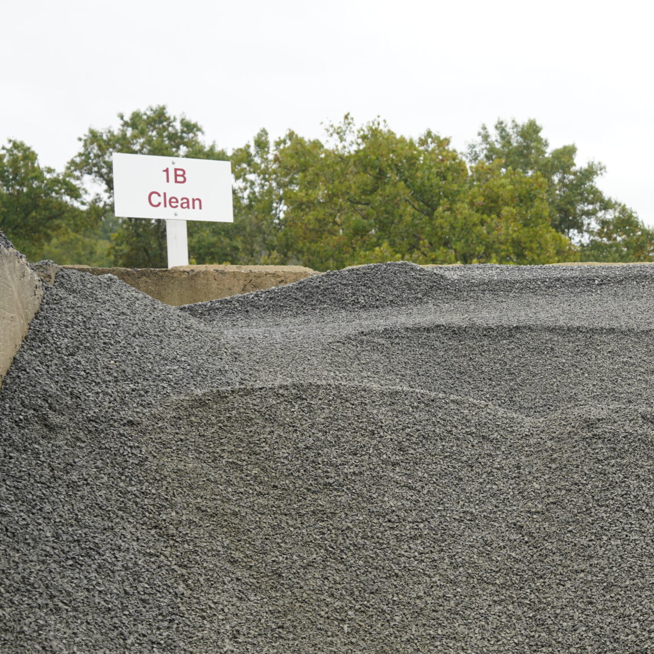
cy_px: 448
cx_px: 646
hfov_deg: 23.1
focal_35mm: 72
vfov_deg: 23.9
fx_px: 1539
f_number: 4.5
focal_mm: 38
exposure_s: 1/160
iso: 100
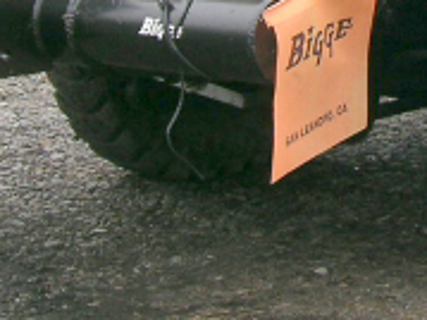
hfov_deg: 15.1
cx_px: 556
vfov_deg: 11.1
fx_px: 1541
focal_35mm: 125
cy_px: -256
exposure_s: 1/103
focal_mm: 5.8
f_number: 4
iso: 50
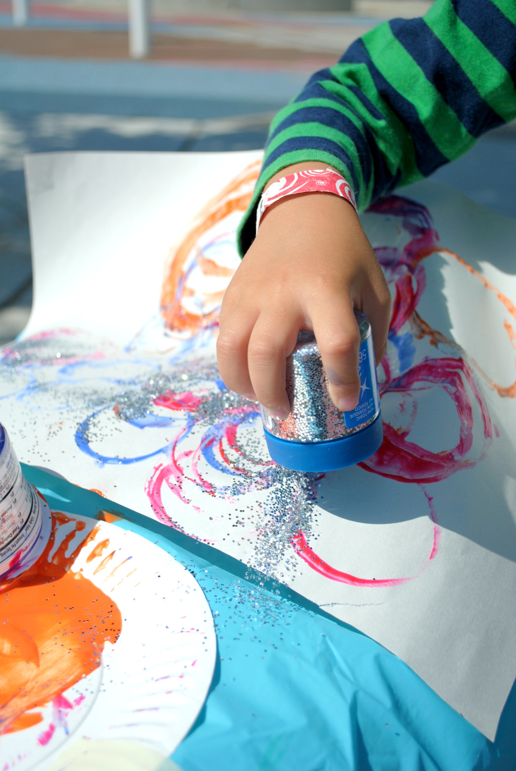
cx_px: 258
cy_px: 386
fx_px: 1029
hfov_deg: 28.2
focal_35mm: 48
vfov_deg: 41.1
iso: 100
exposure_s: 1/1250
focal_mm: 32
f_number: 4.8
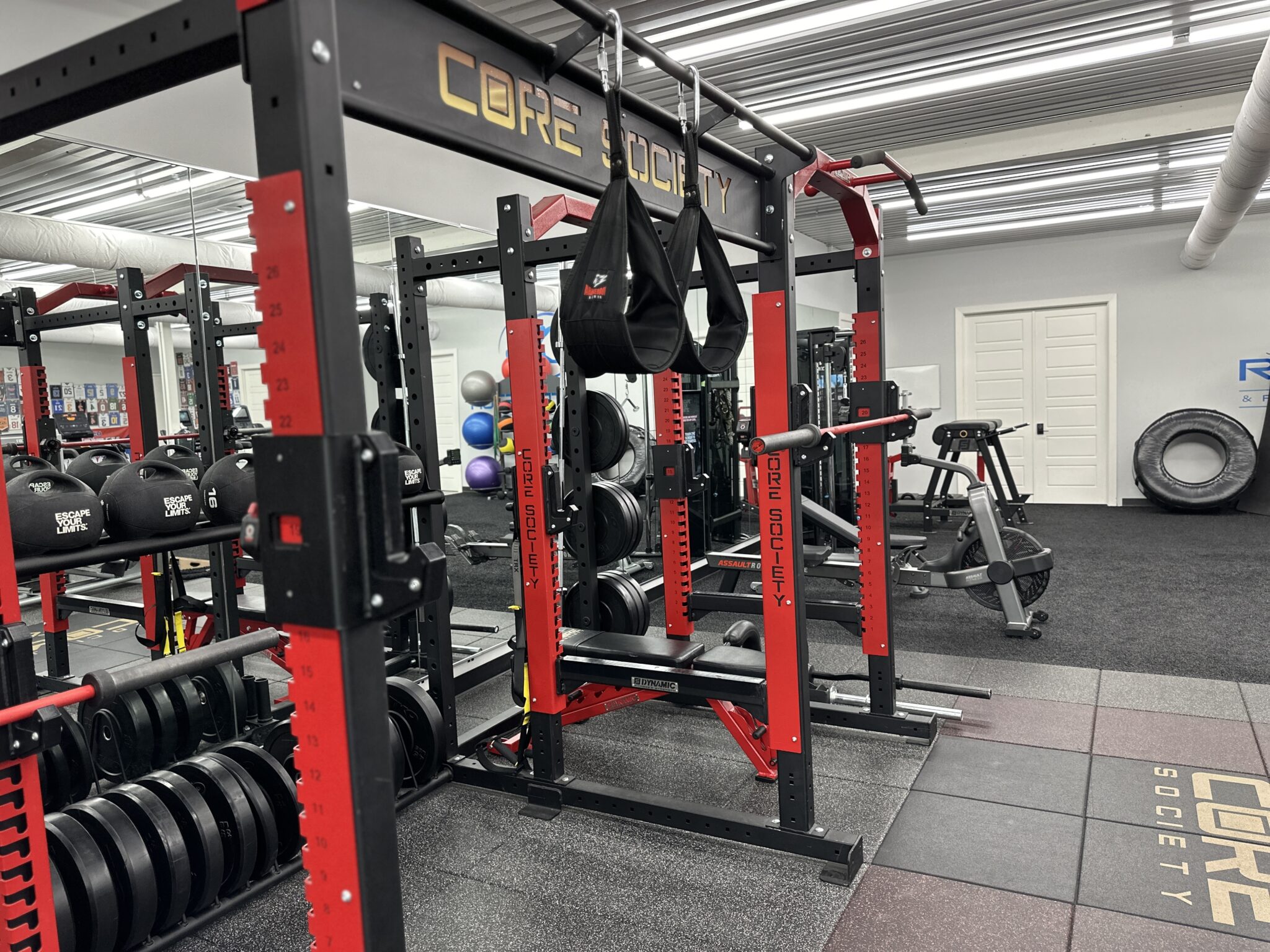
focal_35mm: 24
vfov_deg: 56.8
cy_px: 476
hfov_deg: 71.6
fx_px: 881
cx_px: 635
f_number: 1.78
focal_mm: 6.86
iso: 160
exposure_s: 1/120
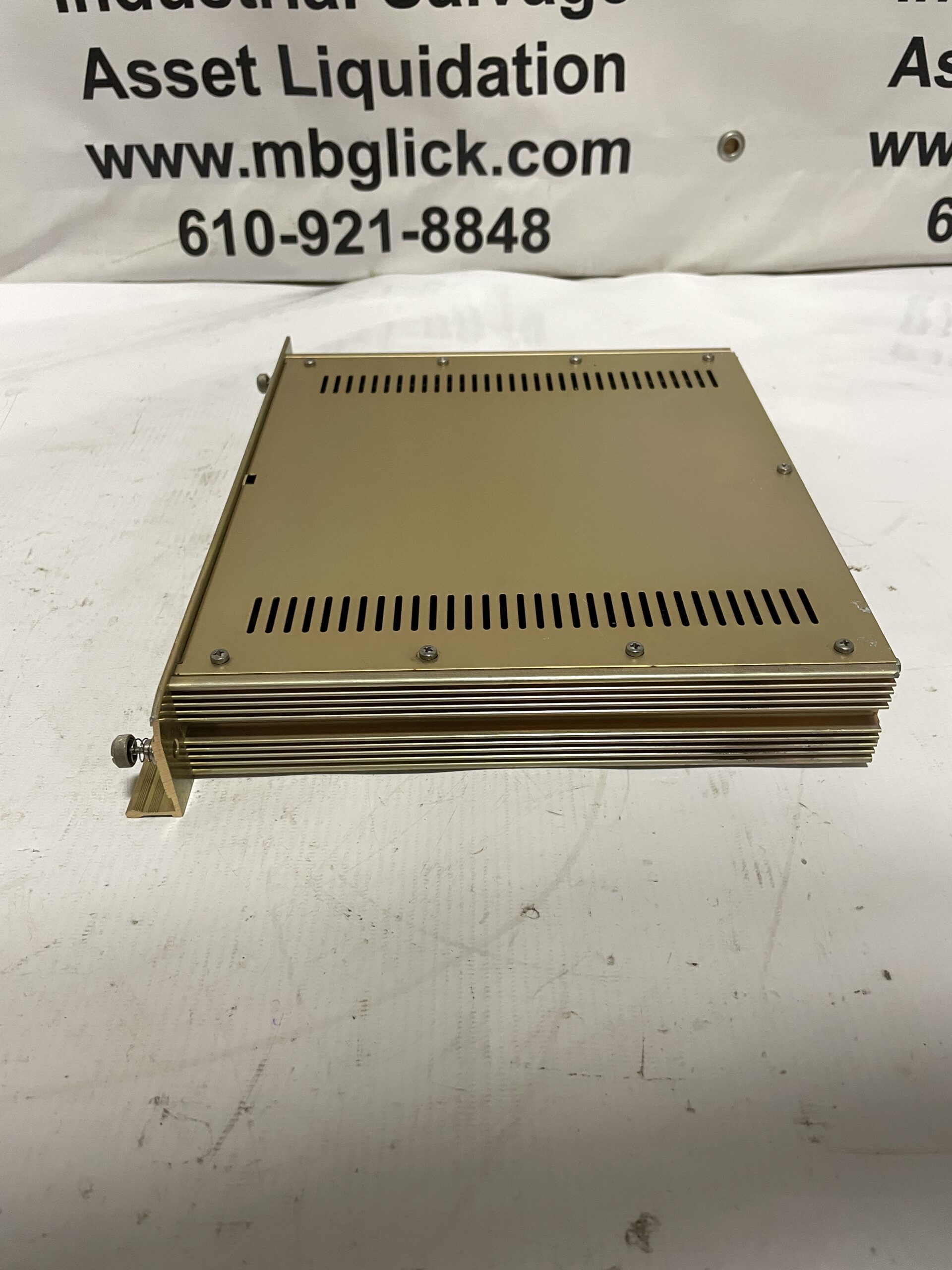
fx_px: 953
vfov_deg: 67.3
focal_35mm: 26
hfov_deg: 53.1
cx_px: 476
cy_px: 635
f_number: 1.6
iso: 125
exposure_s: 1/60
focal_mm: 4.2
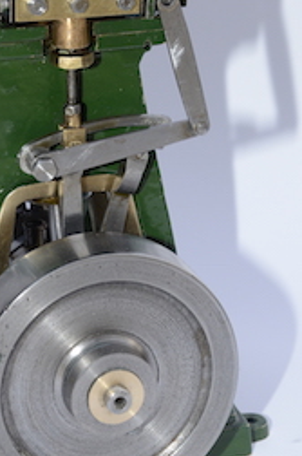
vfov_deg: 11.3
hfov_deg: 7.5
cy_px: 165
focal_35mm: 182
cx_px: 65
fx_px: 2297
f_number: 13
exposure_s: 1/250
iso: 800
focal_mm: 75
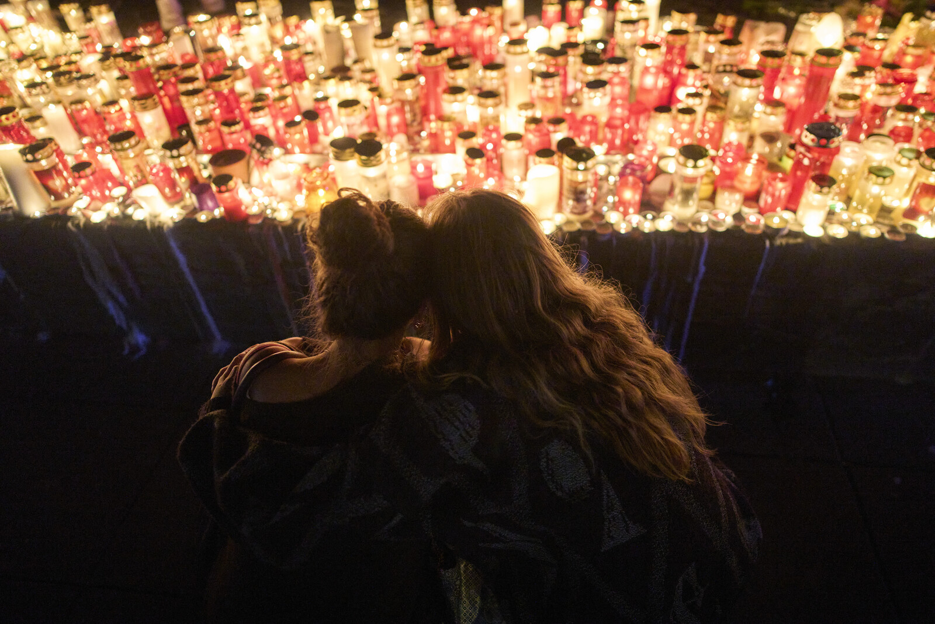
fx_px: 623
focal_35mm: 24
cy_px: 312
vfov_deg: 53.1
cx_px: 468
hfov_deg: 73.7
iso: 5000
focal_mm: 24
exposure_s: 1/400
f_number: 1.4
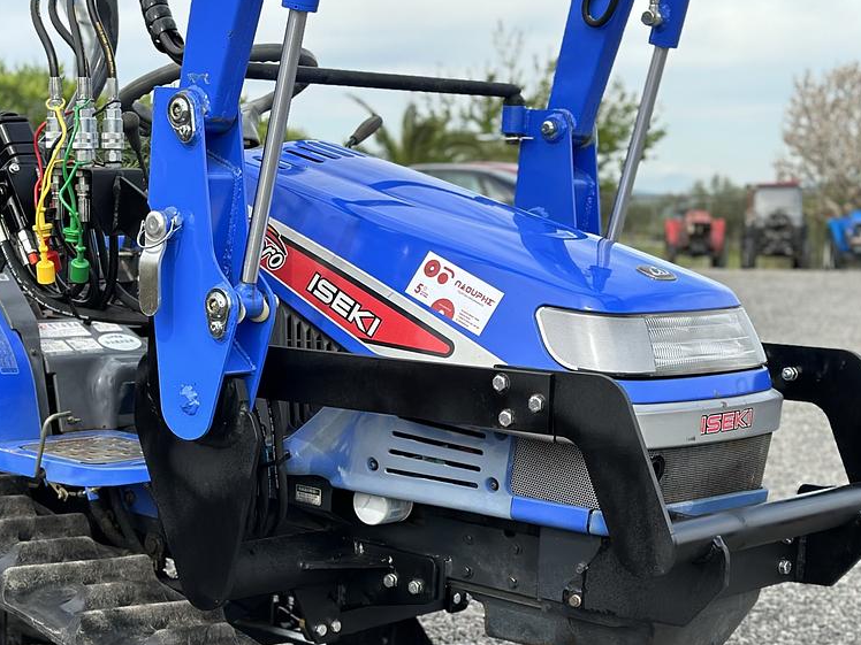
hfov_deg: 25.1
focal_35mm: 77
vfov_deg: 19.0
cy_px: 474
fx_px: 1915
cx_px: 222
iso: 80
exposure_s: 1/1339
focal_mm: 6.86
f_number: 1.78
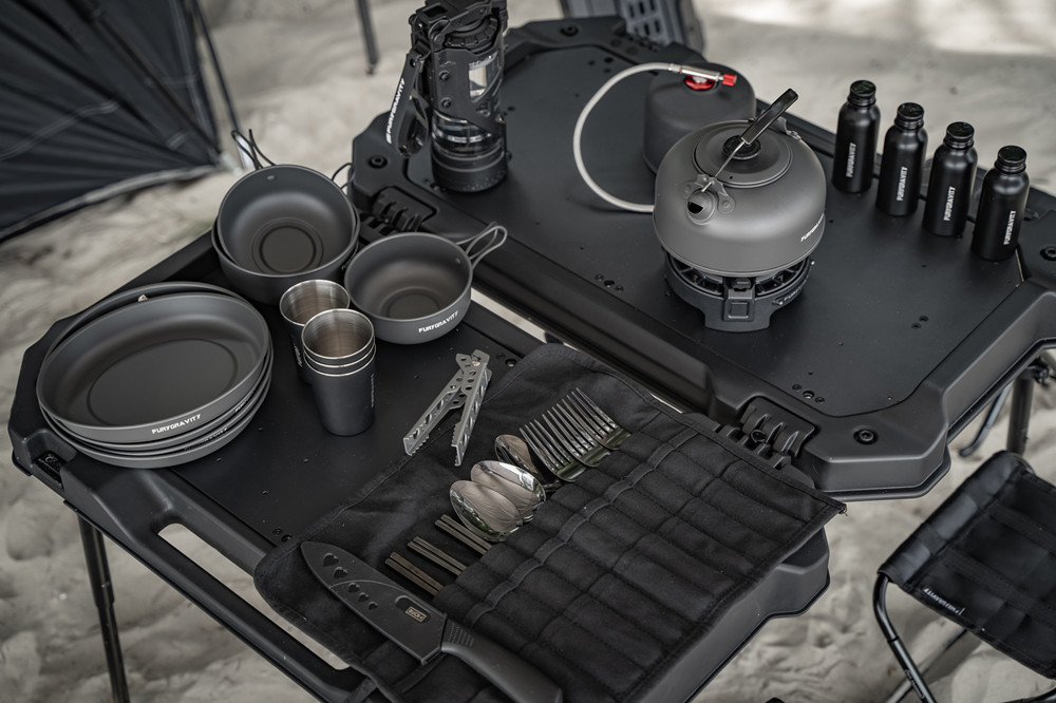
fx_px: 1730
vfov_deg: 23.0
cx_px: 528
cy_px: 352
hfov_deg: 33.9
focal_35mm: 59
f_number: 4
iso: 250
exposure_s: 1/320
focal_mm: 59
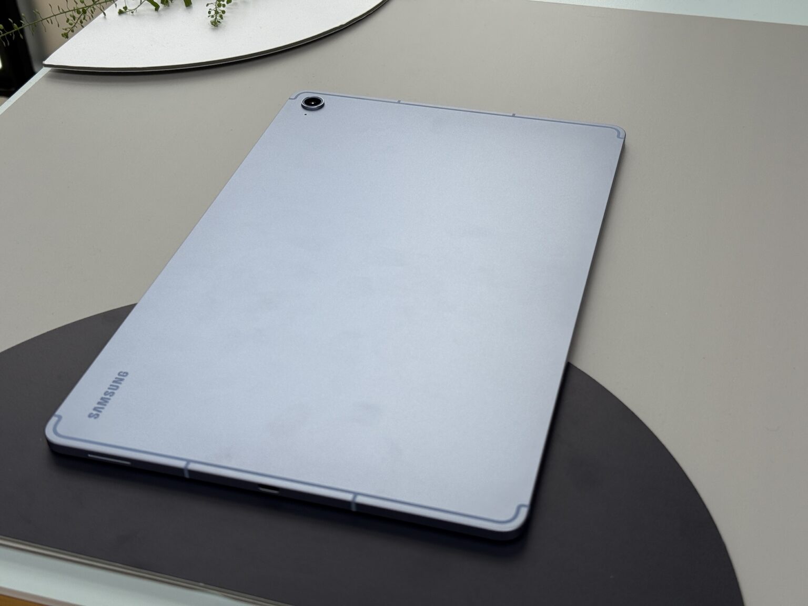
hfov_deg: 39.7
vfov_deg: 30.3
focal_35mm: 48
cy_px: 303
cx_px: 404
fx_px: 1120
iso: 80
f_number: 1.78
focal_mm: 6.76
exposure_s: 1/669
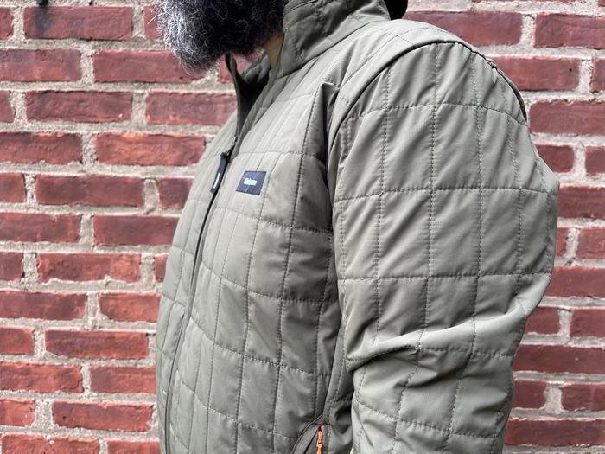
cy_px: 227
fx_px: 454
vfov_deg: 53.1
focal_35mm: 26
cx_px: 302
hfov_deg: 67.3
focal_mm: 5.1
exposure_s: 1/122
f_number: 1.6
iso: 40
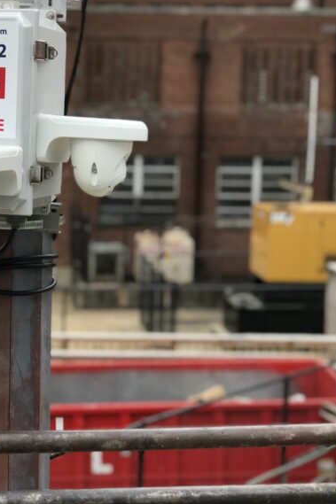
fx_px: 1121
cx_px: 44
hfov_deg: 16.9
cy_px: 250
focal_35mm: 80
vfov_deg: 25.4
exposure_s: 1/447
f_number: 2.8
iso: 20
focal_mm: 6.6
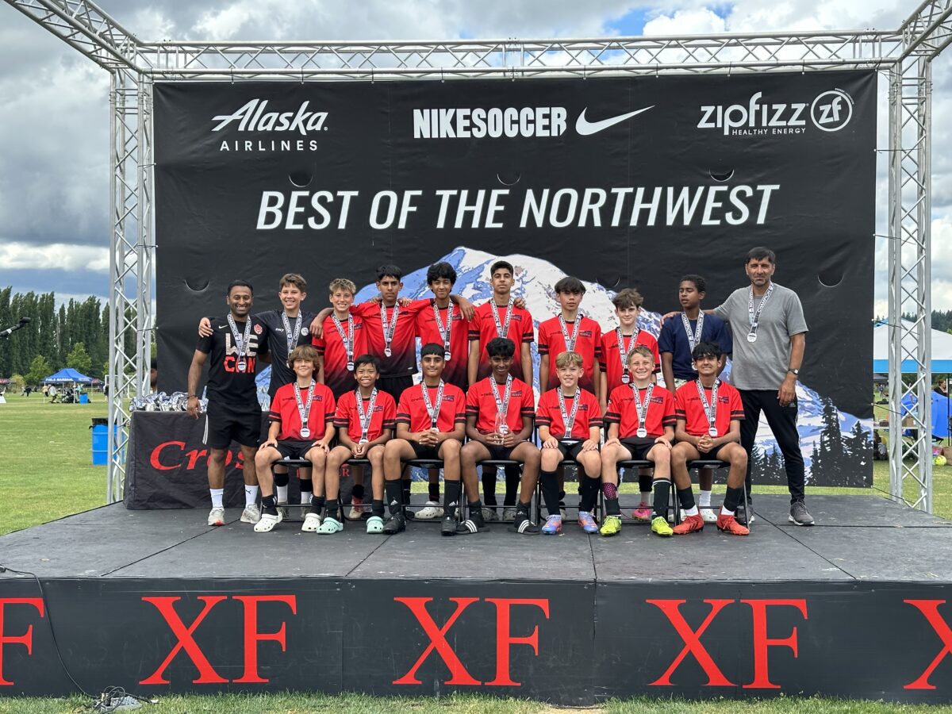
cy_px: 357
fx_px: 1320
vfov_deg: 30.3
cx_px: 476
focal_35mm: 48
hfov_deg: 39.7
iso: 64
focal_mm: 6.86
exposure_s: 1/1212
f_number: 1.78
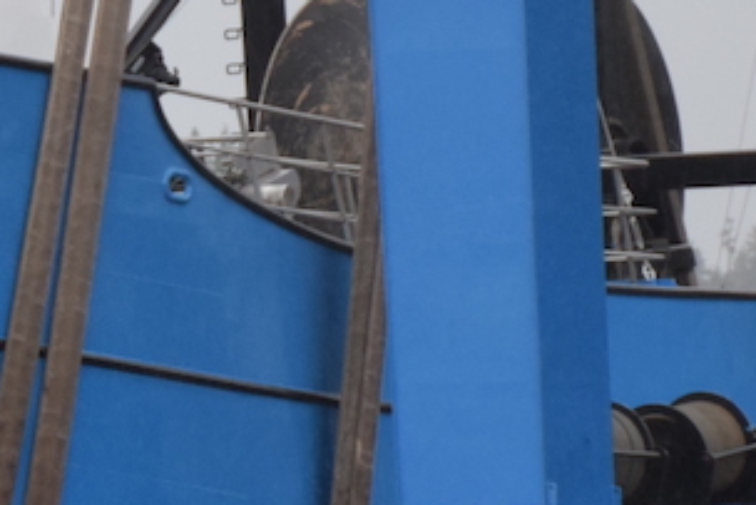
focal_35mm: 518
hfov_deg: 4.0
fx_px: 10883
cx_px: -109
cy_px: 423
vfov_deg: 2.7
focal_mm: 70
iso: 640
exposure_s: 1/250
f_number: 5
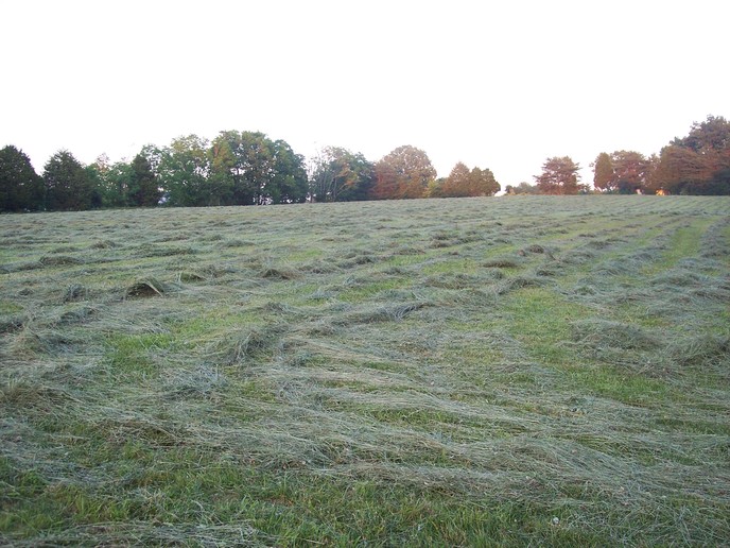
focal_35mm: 39
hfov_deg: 47.9
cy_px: 274
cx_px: 365
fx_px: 822
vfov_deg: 36.8
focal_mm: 8
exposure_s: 1/45
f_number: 3.4
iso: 100
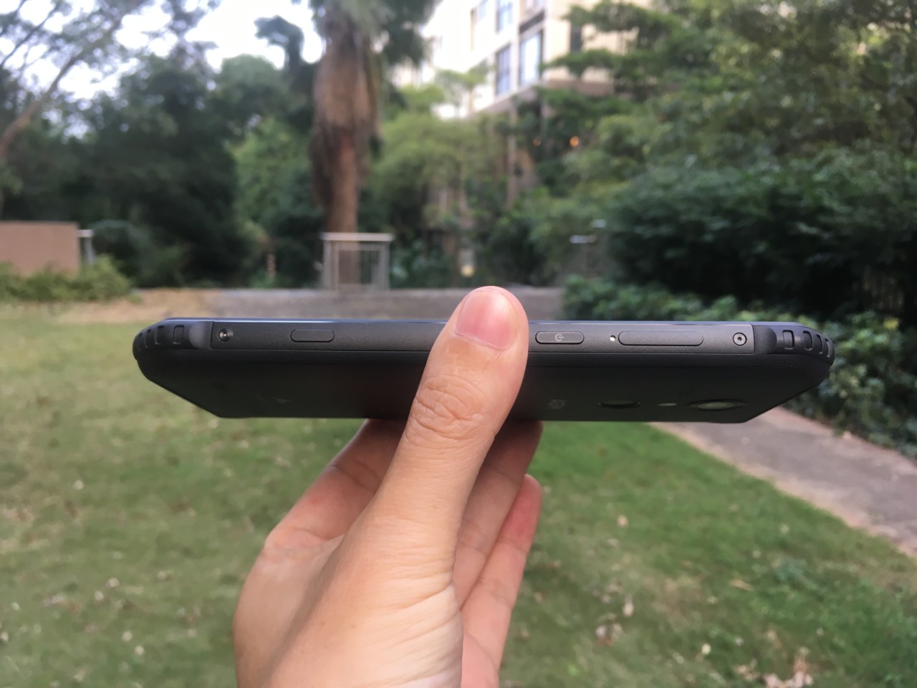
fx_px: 768
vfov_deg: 48.2
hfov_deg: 61.7
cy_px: 344
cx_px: 458
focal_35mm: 29
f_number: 2.2
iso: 25
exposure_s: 1/40
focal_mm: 4.15
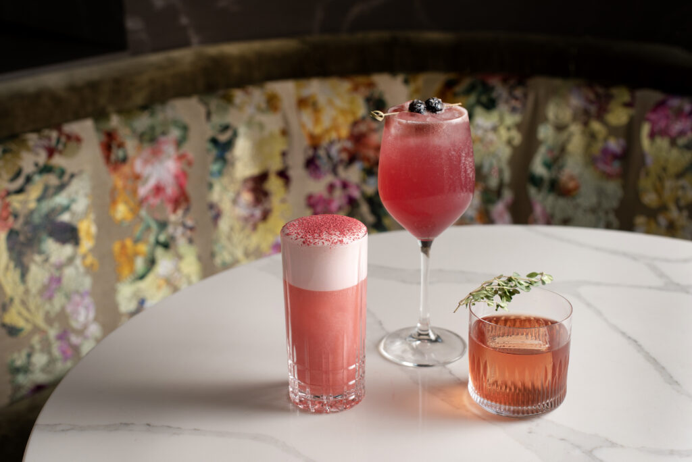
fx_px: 962
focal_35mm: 50
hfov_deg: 39.6
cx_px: 346
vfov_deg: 27.0
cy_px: 231
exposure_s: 1/200
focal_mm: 50
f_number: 4.5
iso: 200
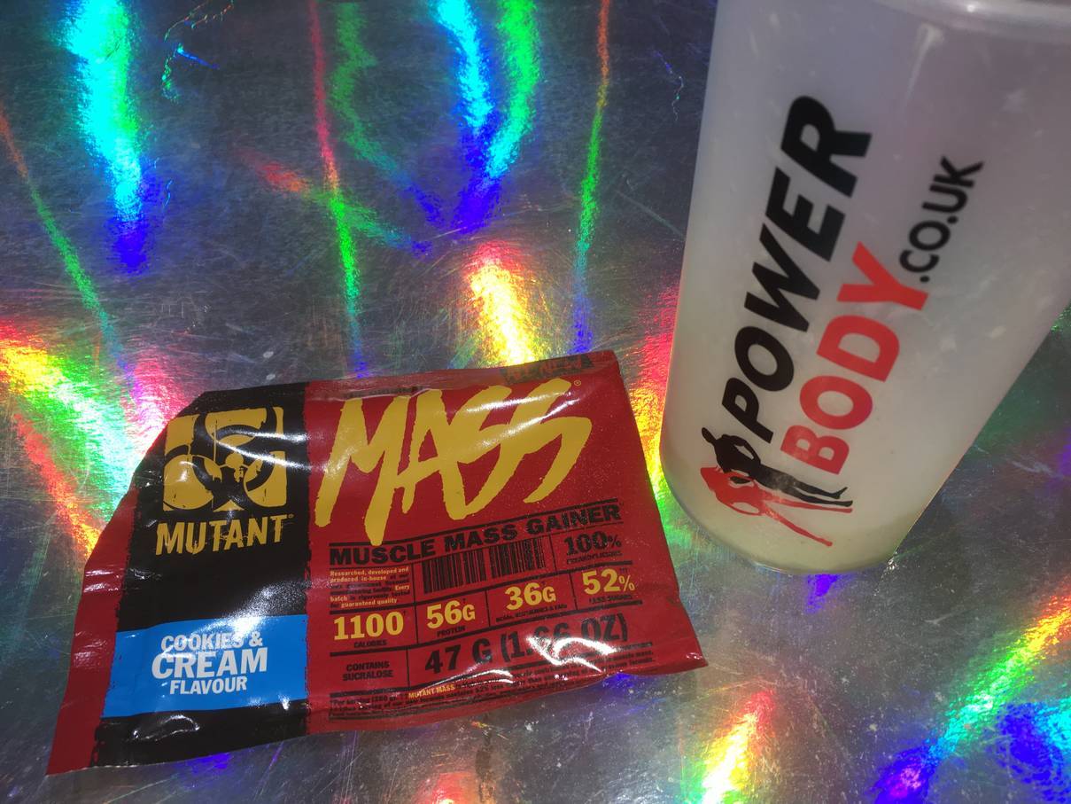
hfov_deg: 61.7
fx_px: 897
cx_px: 536
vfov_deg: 48.2
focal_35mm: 29
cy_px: 402
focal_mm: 4.15
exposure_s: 1/100
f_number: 2.2
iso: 32
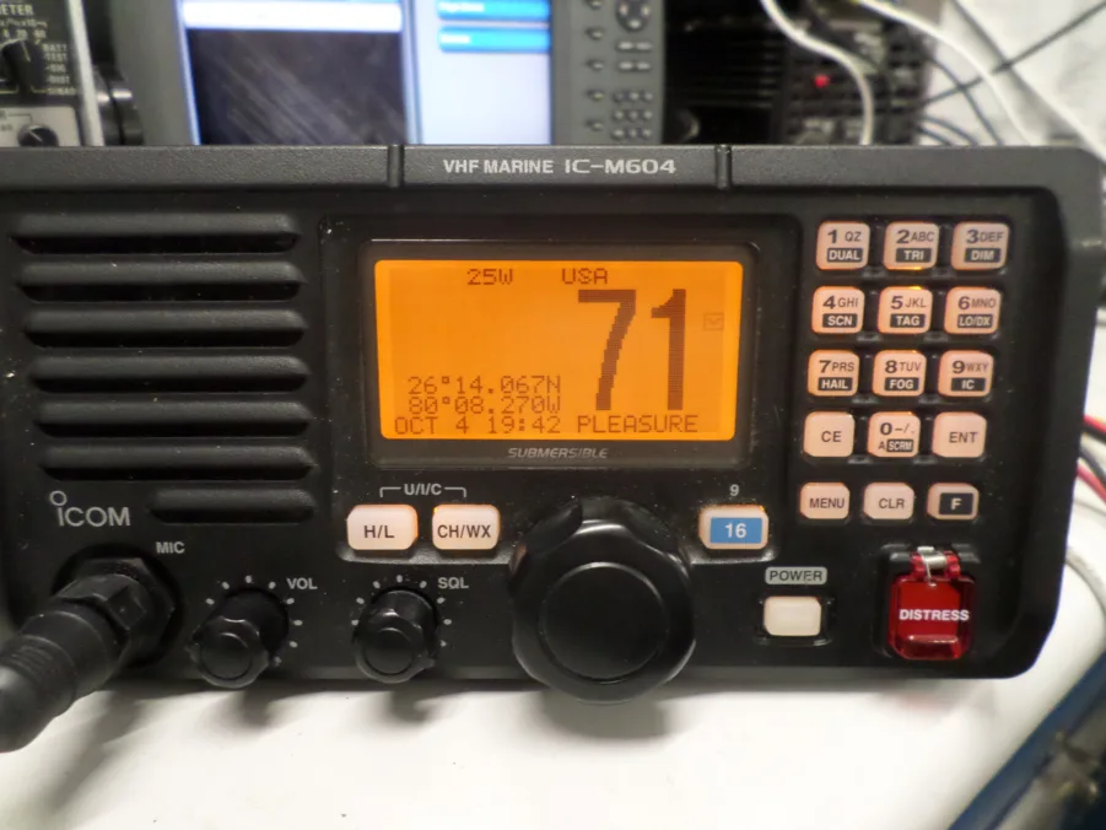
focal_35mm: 25
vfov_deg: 54.9
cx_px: 553
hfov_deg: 69.4
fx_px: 799
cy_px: 415
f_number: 2.5
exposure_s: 1/30
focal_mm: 4.5
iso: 320
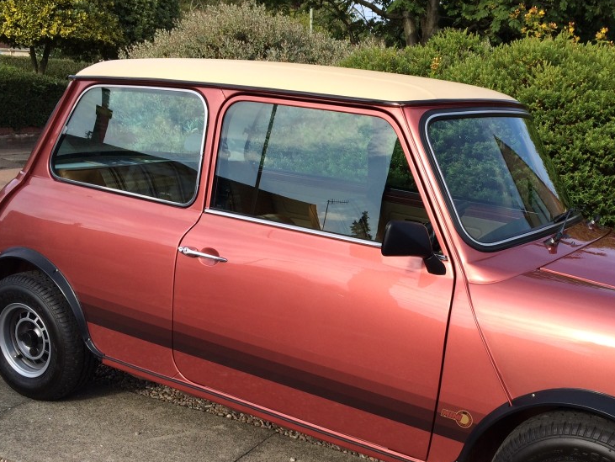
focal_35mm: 42
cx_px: 384
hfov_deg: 44.4
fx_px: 747
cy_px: 299
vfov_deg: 34.1
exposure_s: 1/954
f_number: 2.2
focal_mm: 4.12
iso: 32
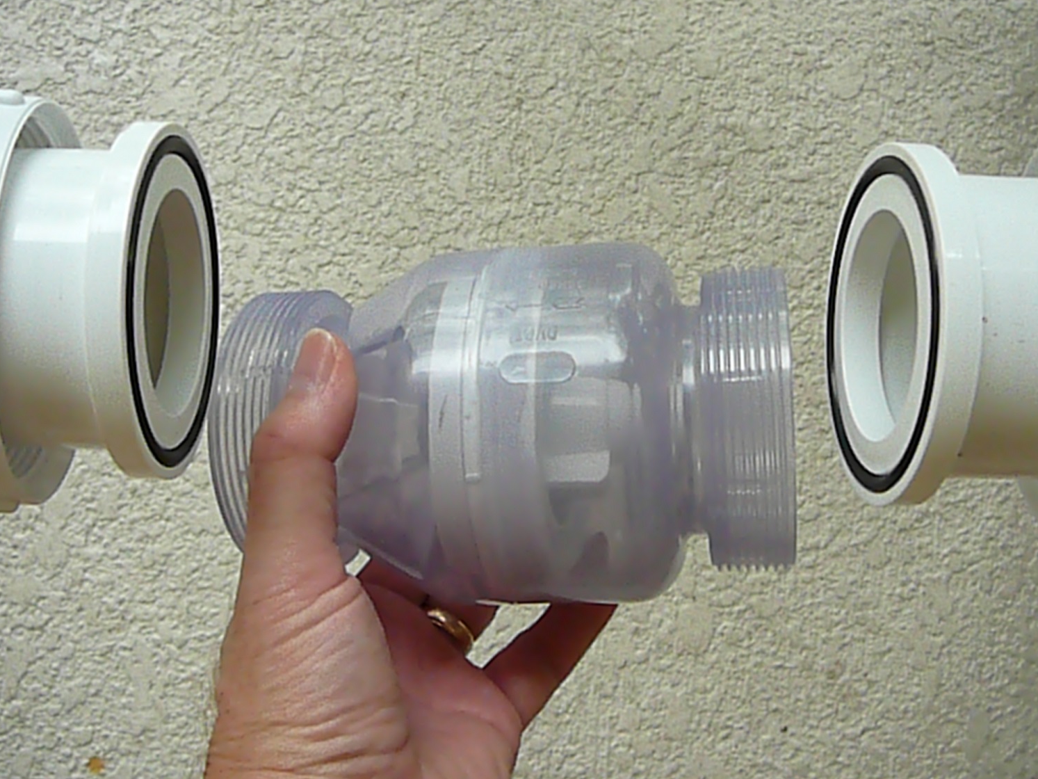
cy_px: 383
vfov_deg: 39.7
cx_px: 530
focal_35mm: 36
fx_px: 1080
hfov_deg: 51.3
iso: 800
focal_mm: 5.2
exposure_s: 1/800
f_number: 2.8
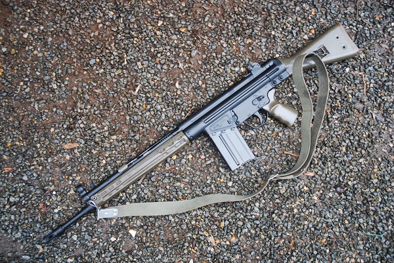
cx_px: 197
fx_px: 361
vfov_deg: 40.0
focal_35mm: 33
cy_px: 132
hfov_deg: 57.2
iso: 200
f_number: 3.8
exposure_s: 1/30
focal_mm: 22
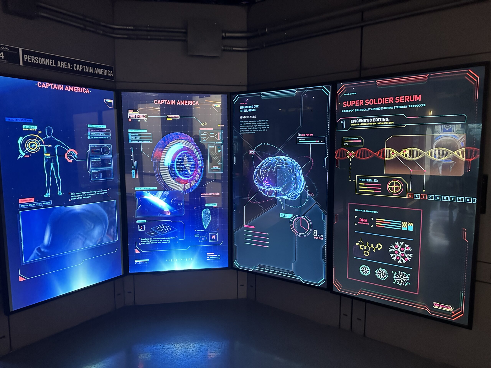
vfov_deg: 56.8
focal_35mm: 24
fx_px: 340
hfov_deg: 71.6
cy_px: 184
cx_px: 246
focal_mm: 6.86
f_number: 1.78
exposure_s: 1/60
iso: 800
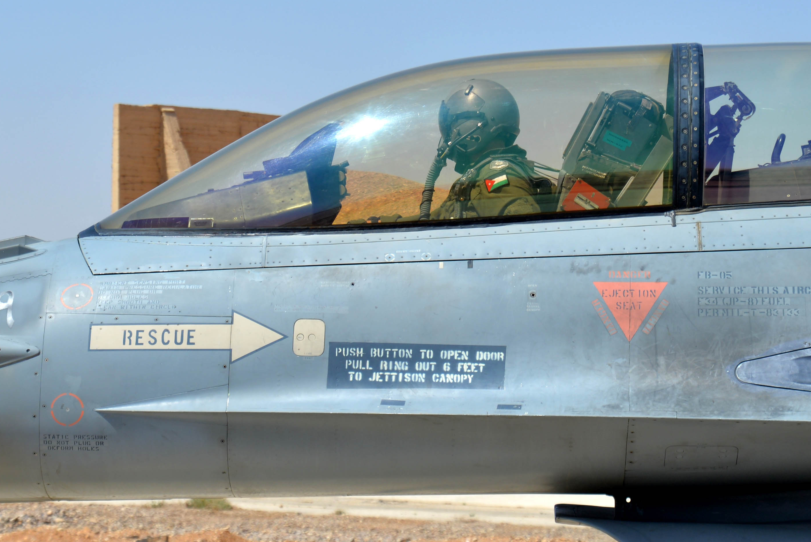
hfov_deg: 12.0
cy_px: 193
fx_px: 3853
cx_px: 434
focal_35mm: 171
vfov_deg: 8.0
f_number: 8
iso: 200
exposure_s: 1/1000
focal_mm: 80
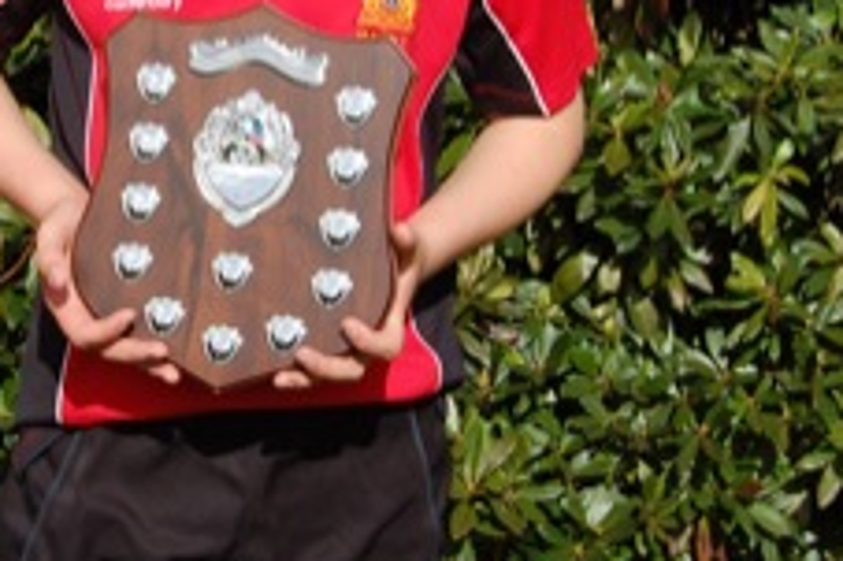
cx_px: 48
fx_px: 2597
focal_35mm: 111
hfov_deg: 18.1
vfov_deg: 12.3
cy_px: 110
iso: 200
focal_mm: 24
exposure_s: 1/320
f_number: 9
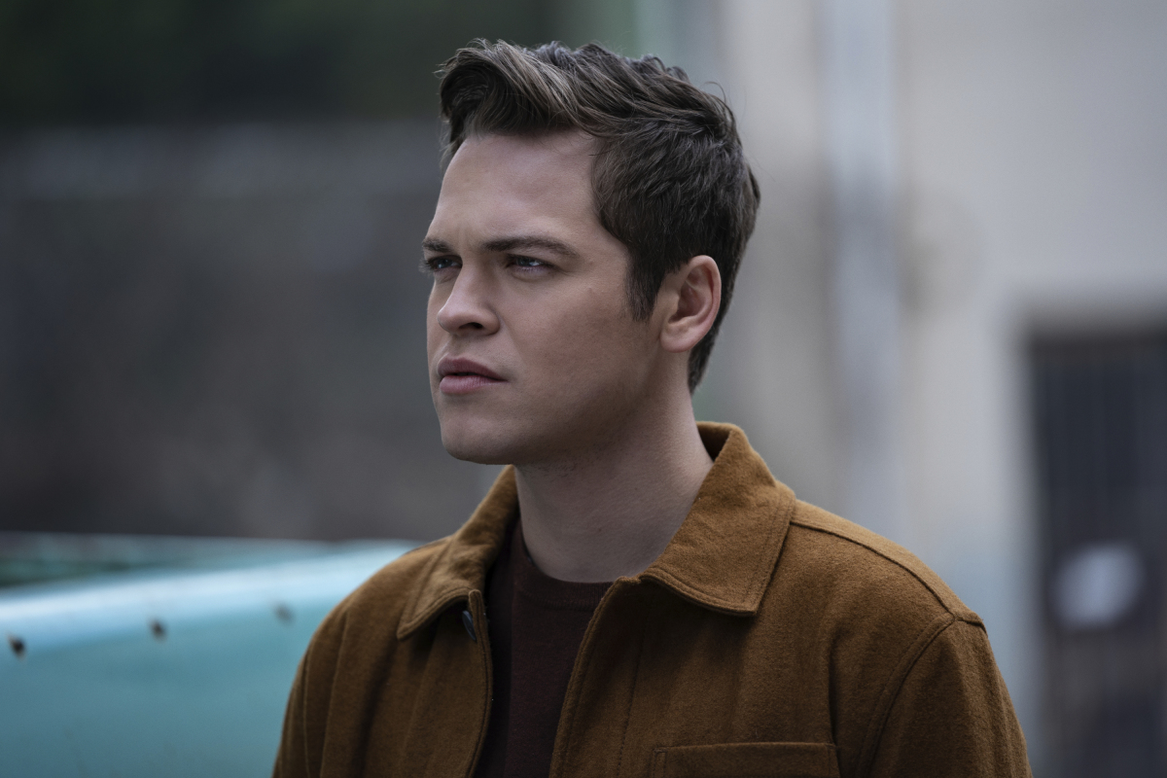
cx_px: 584
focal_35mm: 174
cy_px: 389
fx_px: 5640
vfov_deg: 7.9
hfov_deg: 11.8
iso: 200
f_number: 2.8
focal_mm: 174
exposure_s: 1/500
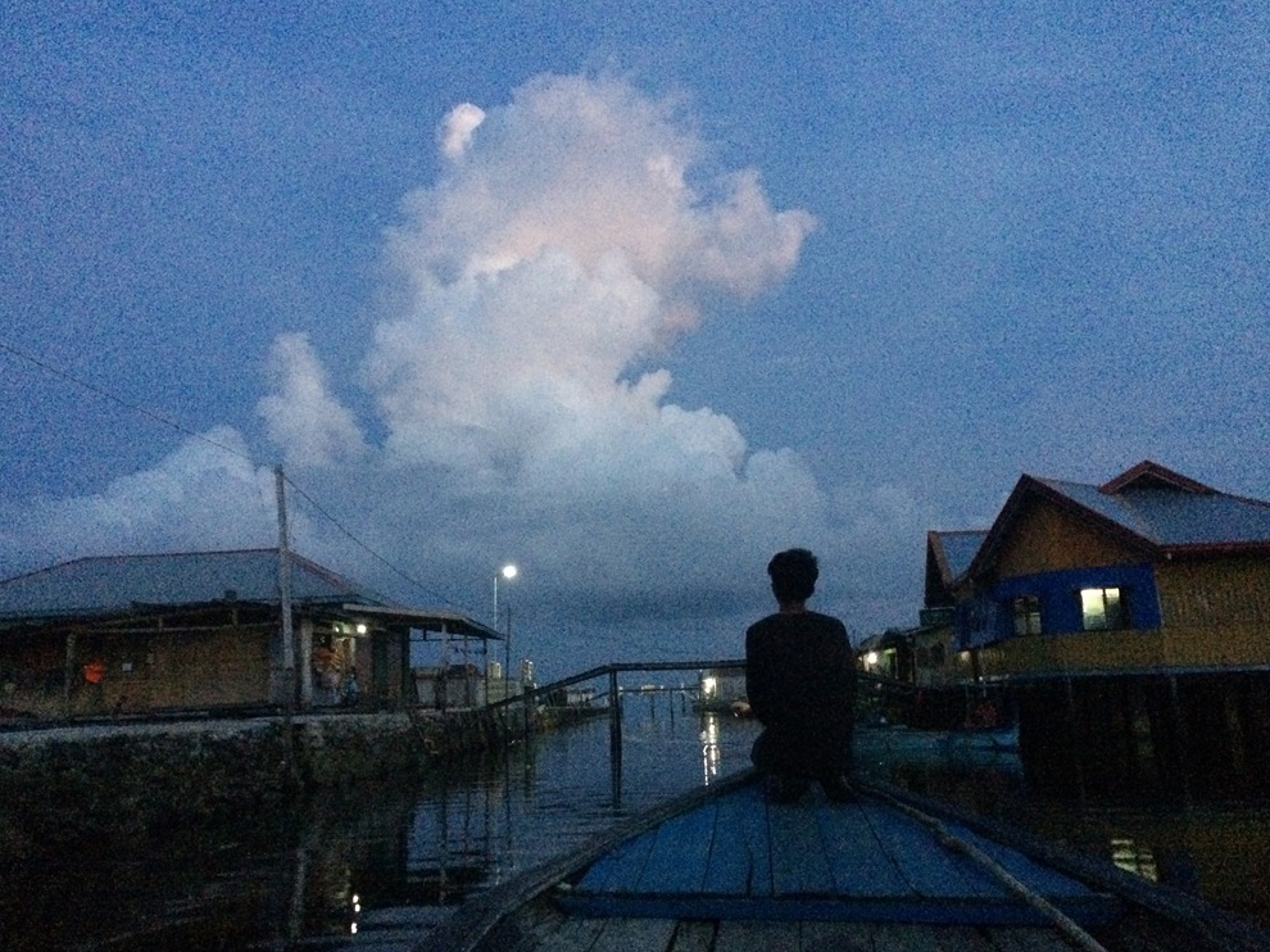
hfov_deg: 60.0
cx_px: 634
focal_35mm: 30
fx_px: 1100
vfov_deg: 46.8
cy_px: 472
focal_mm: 4.15
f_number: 2.2
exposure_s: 1/15
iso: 640
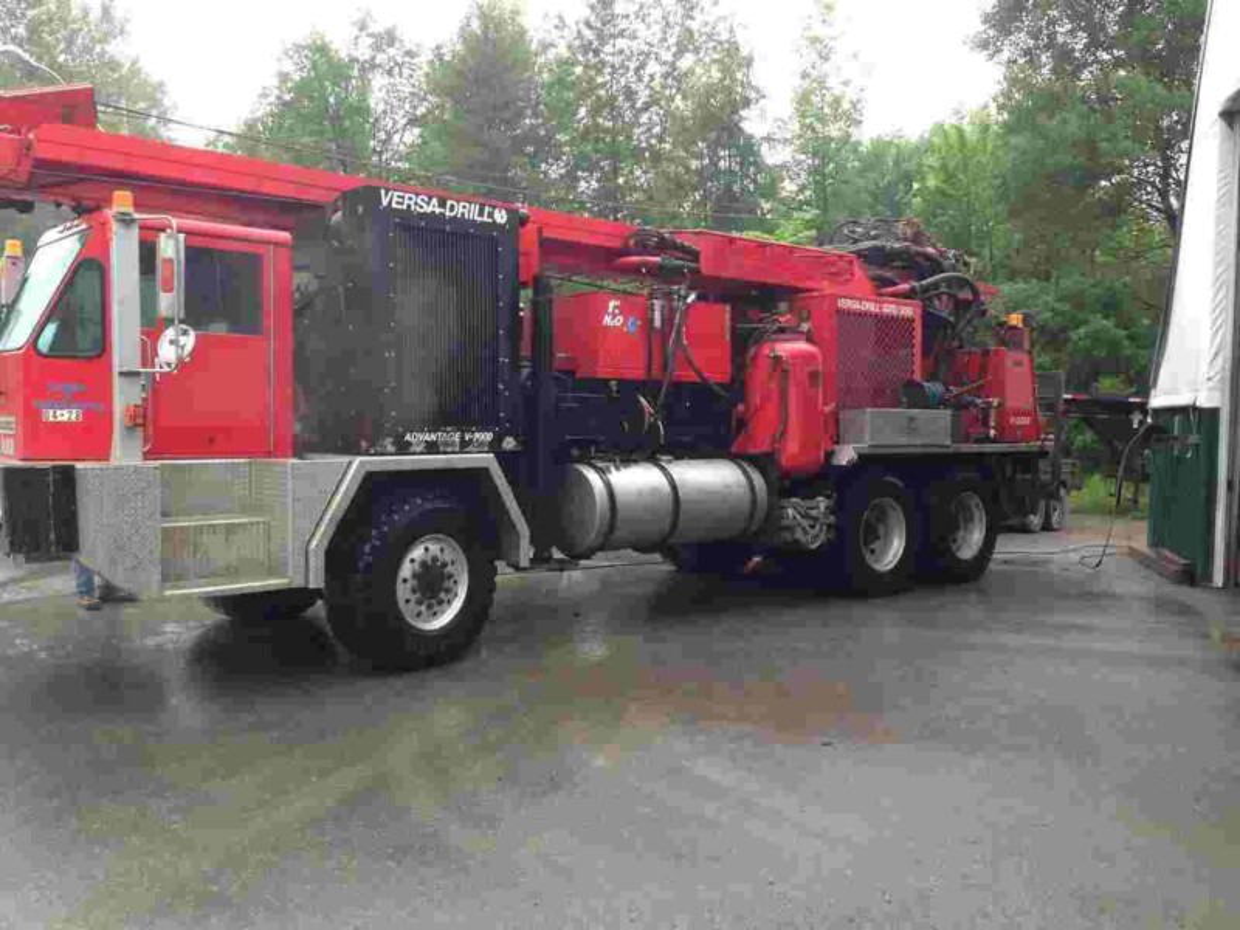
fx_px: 1182
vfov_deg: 42.9
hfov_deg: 55.4
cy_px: 465
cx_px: 620
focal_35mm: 33
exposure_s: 1/40
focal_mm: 4.12
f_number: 2.4
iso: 50
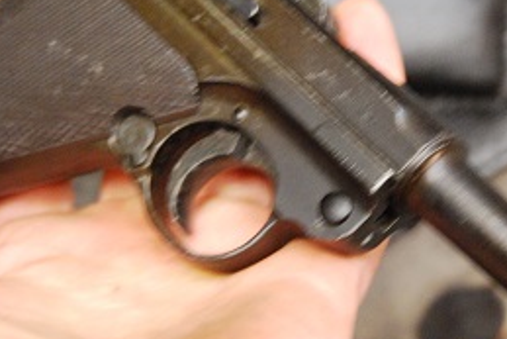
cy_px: 134
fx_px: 1959
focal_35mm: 139
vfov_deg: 9.9
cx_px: 162
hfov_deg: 14.7
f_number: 4.5
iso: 1600
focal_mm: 40
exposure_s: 1/30
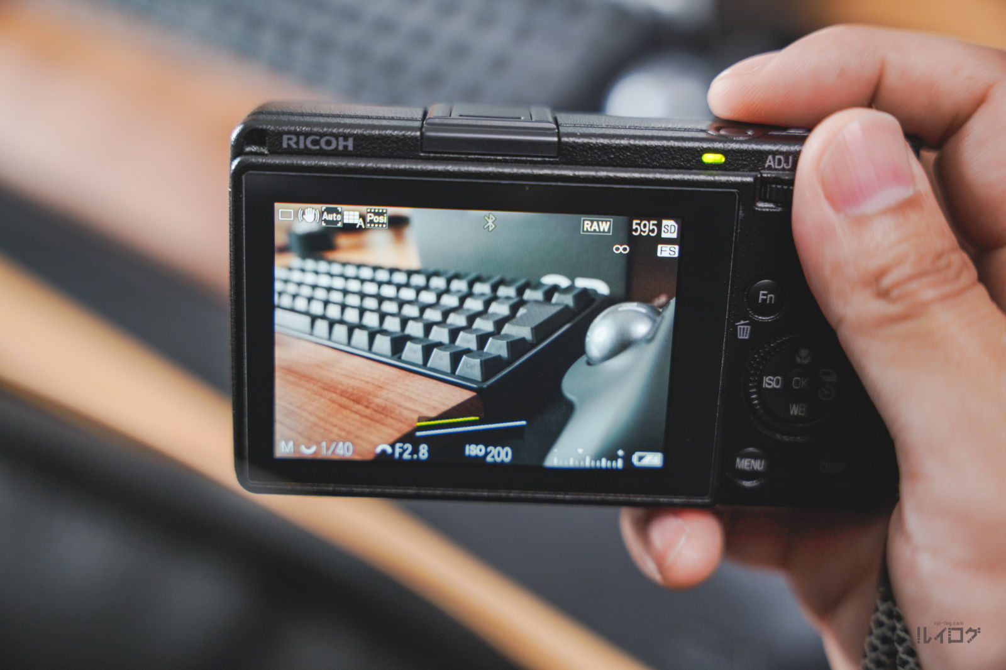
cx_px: 503
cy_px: 335
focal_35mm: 50
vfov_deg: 26.8
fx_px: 1405
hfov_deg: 39.4
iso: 400
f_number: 2.8
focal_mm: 50.3
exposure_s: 1/160
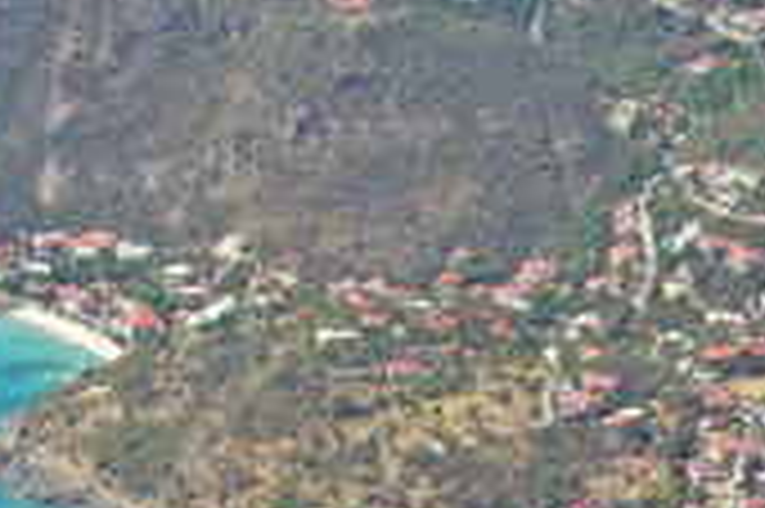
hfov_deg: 6.2
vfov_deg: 4.2
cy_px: 775
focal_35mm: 328
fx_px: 6963
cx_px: -450
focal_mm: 42
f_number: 6.7
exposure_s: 1/1250
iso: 400
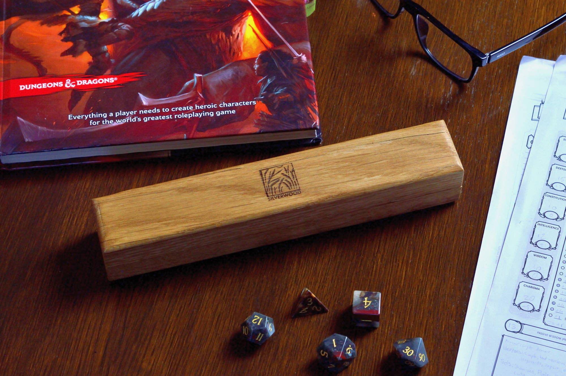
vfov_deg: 18.2
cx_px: 283
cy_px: 188
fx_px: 1178
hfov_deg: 27.0
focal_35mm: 75
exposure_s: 1/30
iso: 200
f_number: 7.1
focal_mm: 50
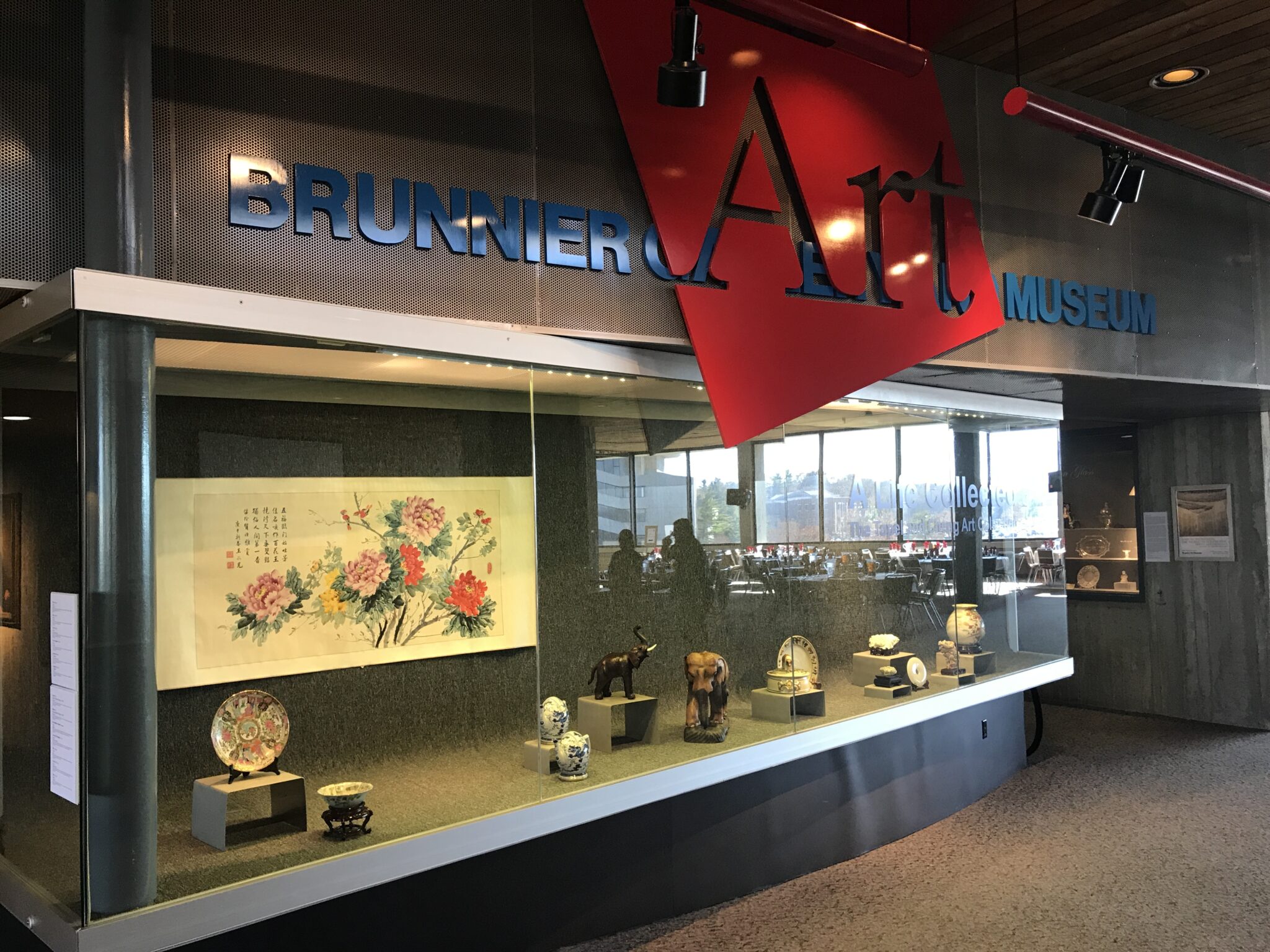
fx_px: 1027
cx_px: 635
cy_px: 476
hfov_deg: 63.4
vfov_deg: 49.7
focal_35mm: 28
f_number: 1.8
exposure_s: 1/20
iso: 40
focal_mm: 3.99
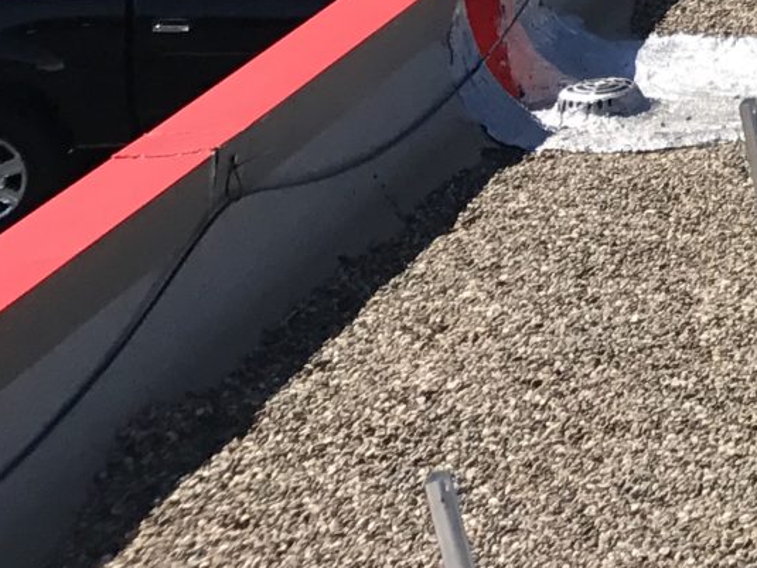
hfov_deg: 12.4
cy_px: -584
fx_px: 2930
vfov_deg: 10.2
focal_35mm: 134
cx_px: 1646
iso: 20
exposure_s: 1/2817
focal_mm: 3.99
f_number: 1.8
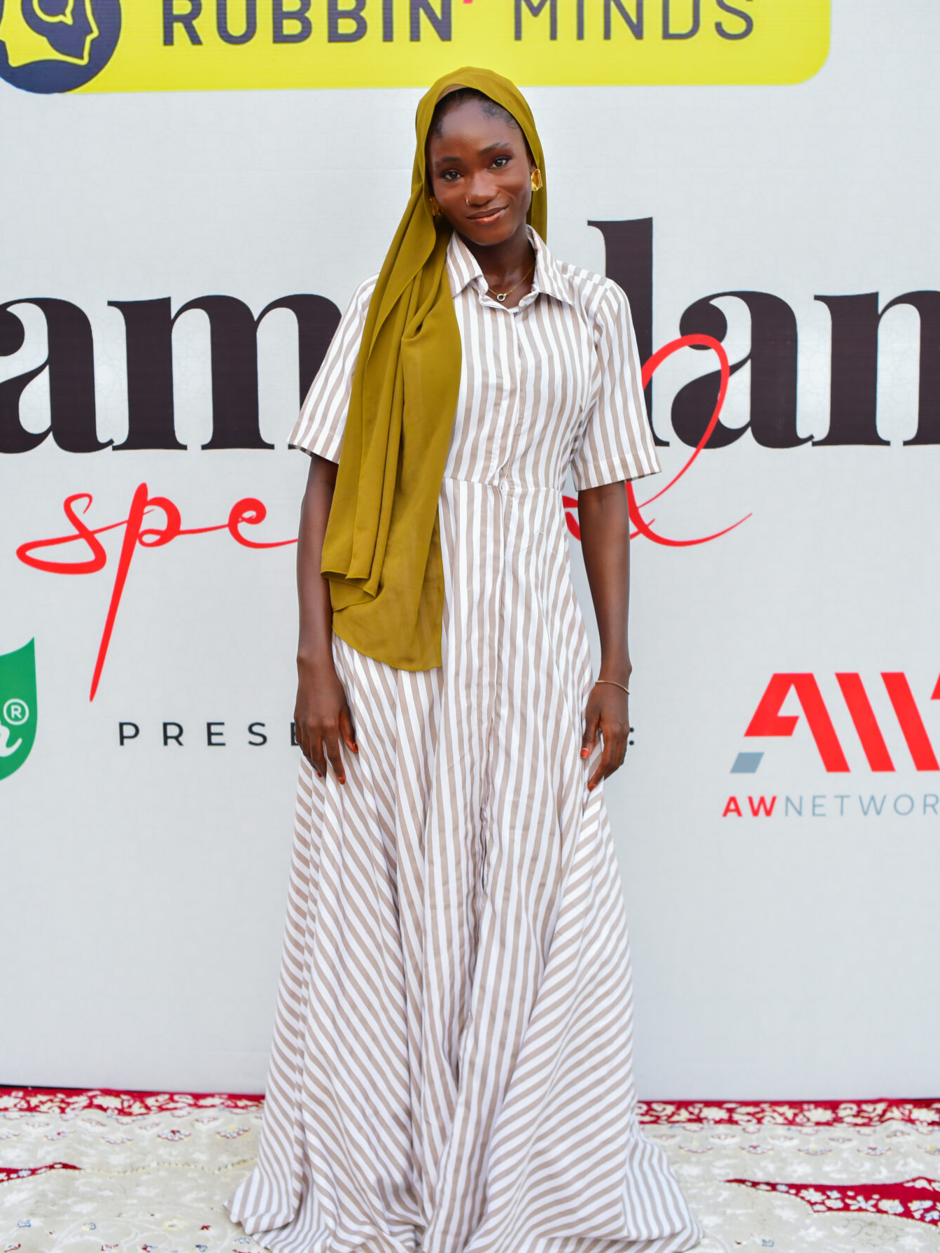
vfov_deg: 34.9
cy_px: 636
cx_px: 473
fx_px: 1992
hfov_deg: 26.6
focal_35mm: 55
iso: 1600
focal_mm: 50
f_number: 3.5
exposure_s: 1/100
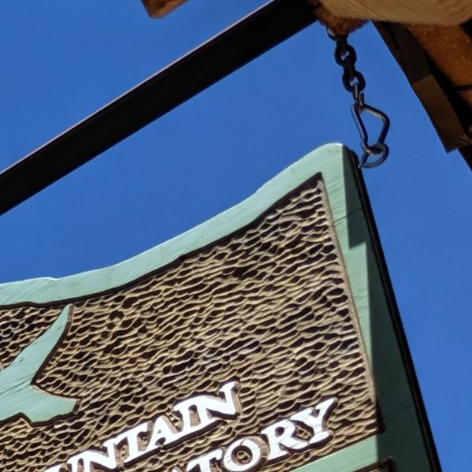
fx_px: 1574
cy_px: 608
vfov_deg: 16.2
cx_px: -516
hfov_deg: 14.0
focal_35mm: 102
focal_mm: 4.44
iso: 49
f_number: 1.8
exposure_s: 1/2924
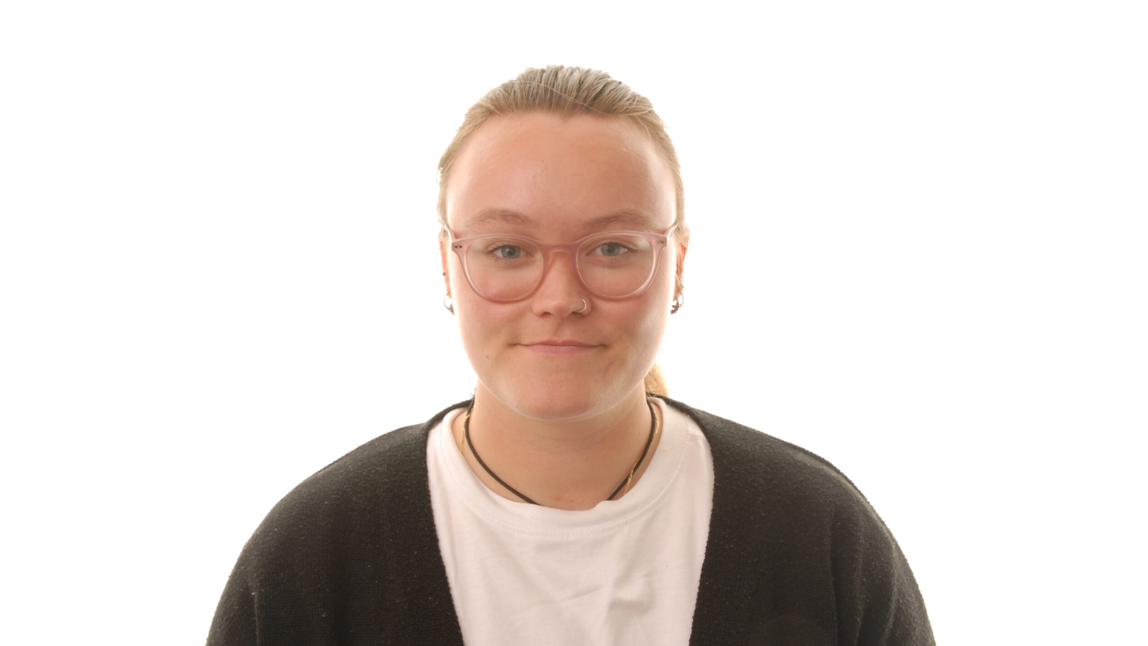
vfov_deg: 24.2
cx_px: 582
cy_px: 309
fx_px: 1508
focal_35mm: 50
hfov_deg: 41.7
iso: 100
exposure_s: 1/125
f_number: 10
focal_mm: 31
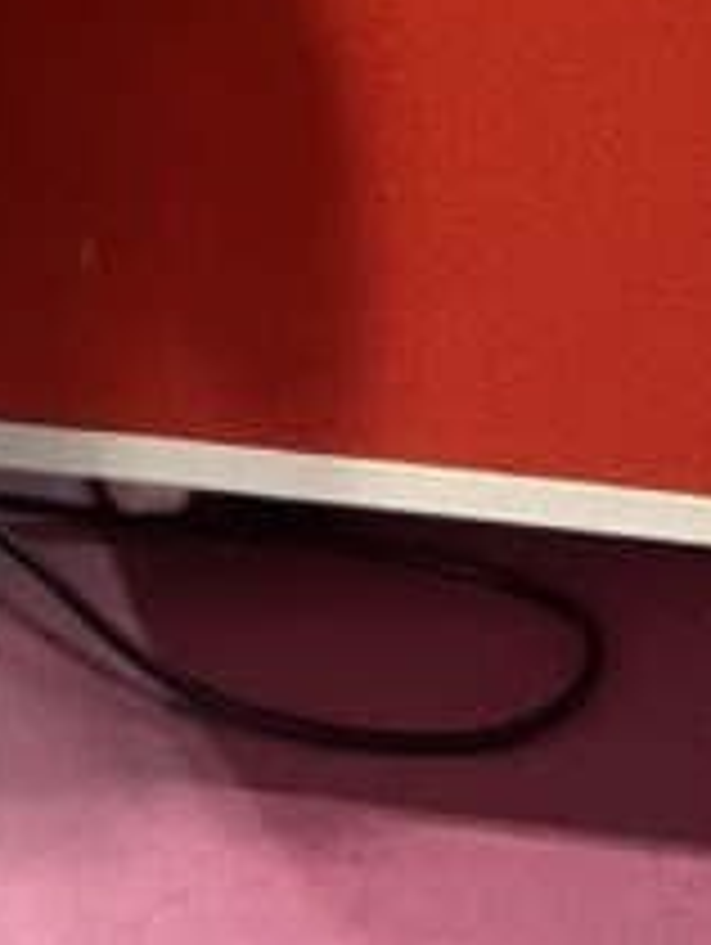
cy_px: -1246
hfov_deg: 9.0
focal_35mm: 156
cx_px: -709
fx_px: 4264
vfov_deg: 10.9
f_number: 1.5
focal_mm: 5.7
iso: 125
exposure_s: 1/50
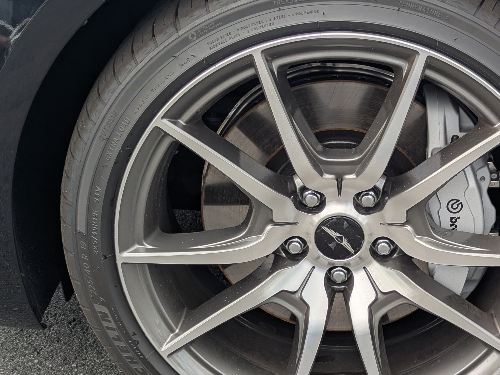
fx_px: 1011
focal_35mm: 70
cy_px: 212
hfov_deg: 27.6
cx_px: 336
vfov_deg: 21.0
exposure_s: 1/1898
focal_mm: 6.81
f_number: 1.85
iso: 52
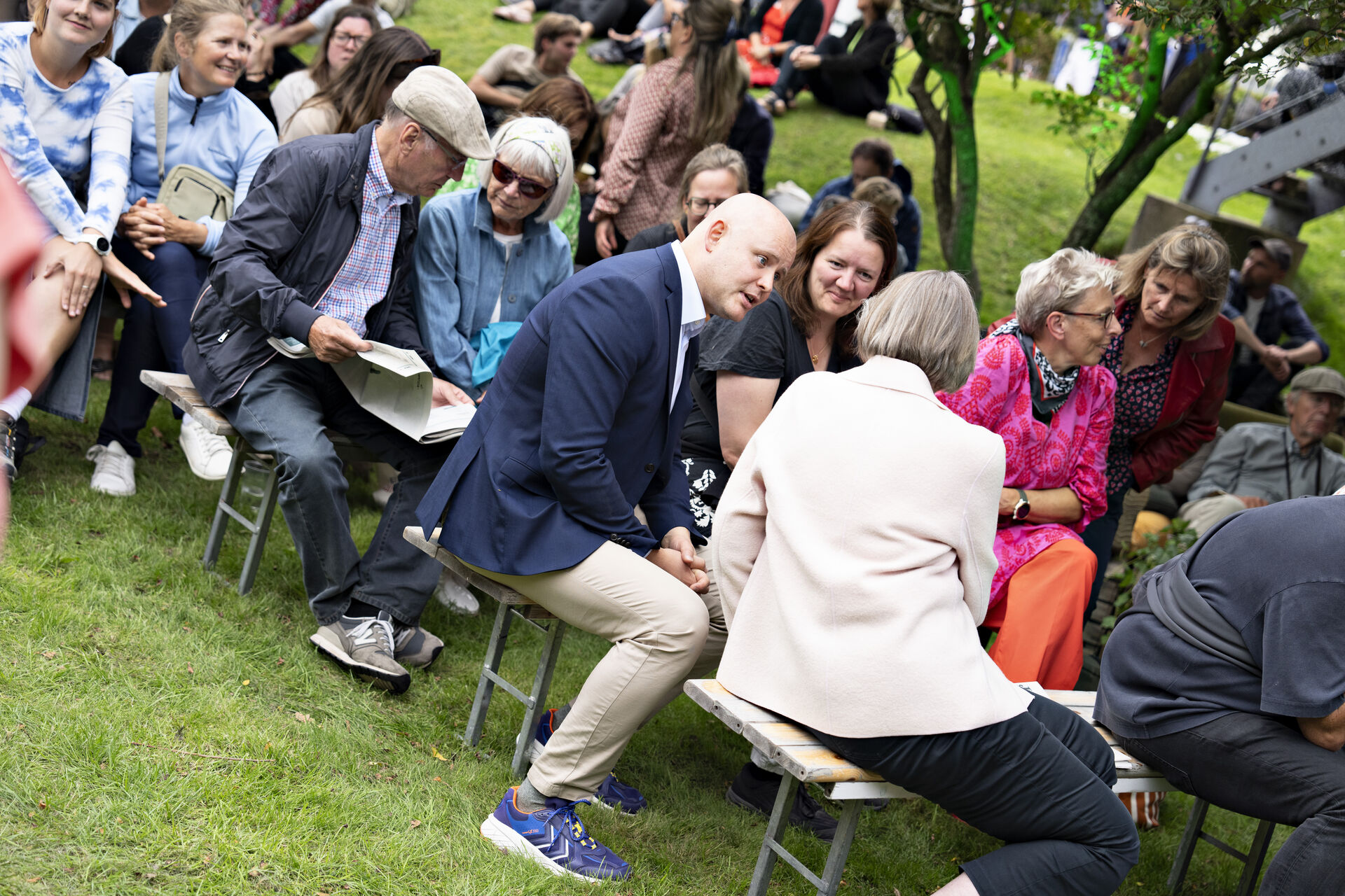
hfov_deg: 34.5
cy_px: 448
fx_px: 2167
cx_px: 672
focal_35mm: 58
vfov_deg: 23.4
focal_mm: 58
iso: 640
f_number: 2.8
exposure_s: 1/640
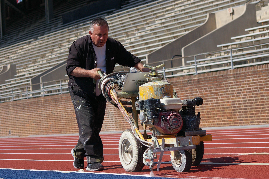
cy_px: 90
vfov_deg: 13.0
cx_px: 134
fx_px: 784
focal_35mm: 105
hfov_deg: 19.5
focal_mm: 70
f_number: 5.6
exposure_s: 1/2000
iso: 400
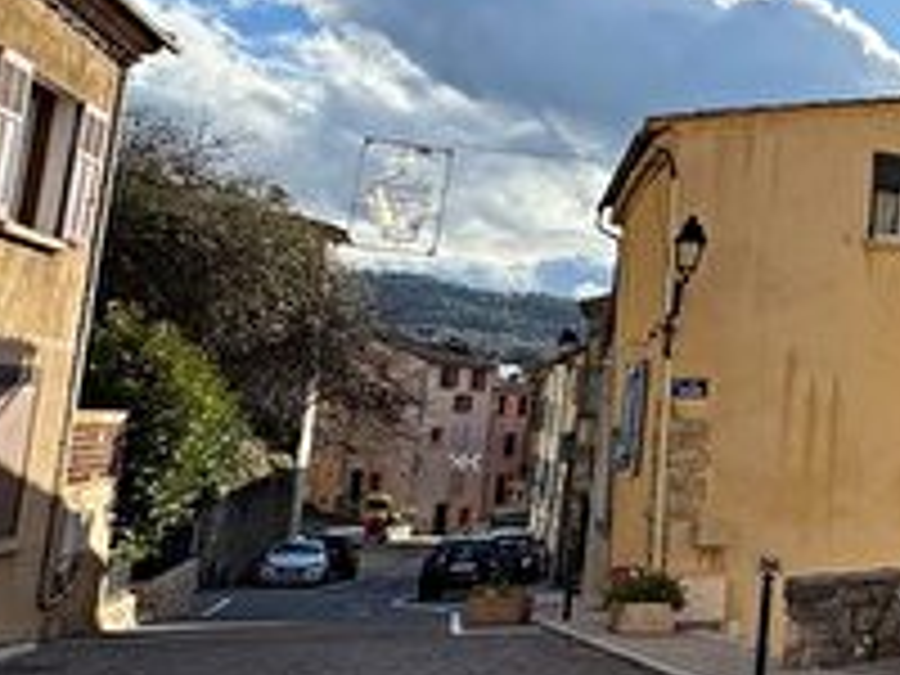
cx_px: 1215
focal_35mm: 49
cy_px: 254
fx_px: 1274
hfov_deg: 29.8
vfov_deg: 29.6
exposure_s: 1/1567
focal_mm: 2.22
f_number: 2.2
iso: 40
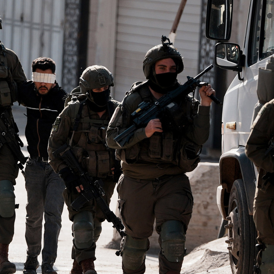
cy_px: 136
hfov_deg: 4.6
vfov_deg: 4.6
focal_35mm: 380
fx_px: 3403
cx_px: 70
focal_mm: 195
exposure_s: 1/3200
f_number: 4
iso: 250
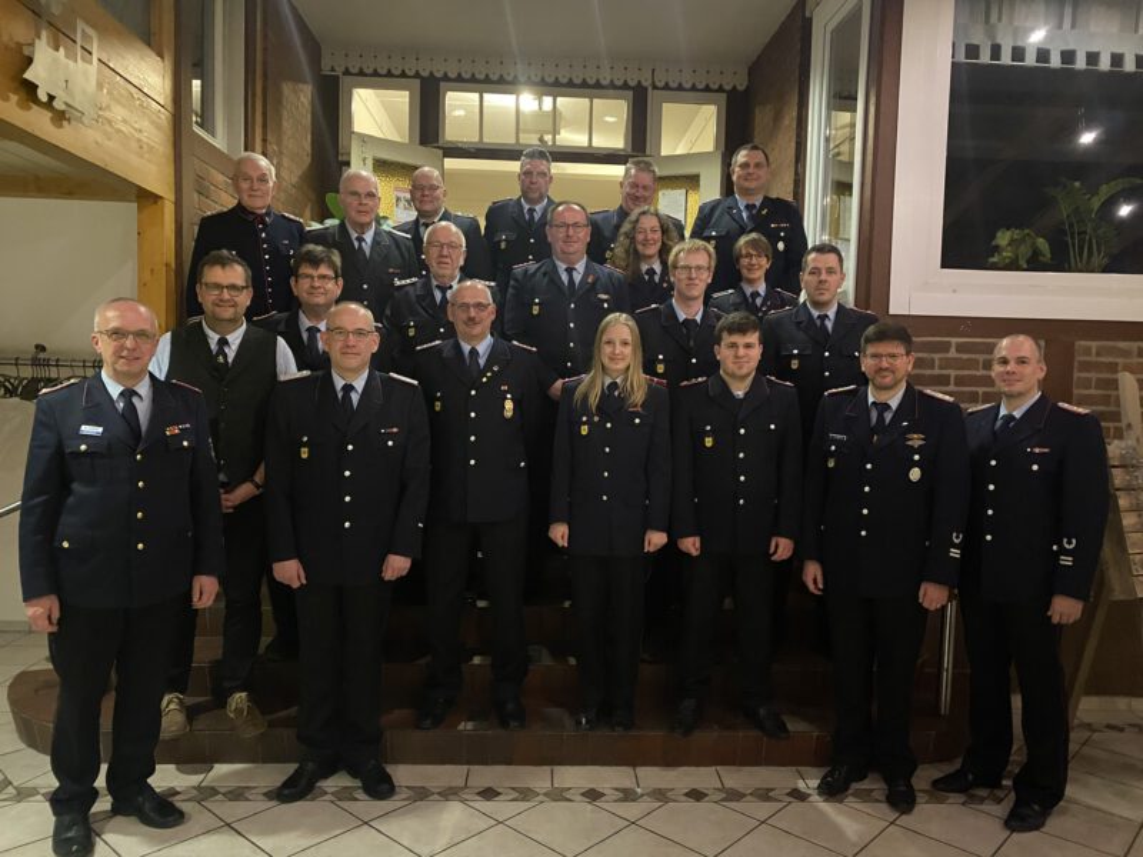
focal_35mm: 26
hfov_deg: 67.3
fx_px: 859
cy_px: 428
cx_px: 572
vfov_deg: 53.1
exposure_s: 1/20
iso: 800
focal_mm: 4.25
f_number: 1.8
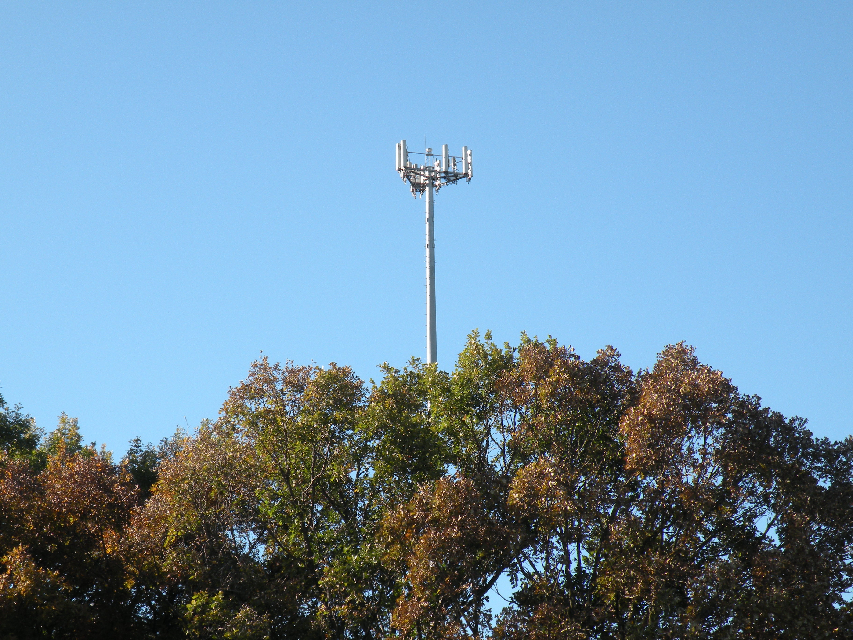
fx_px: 2932
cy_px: 320
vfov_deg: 12.5
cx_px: 426
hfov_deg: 16.6
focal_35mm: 119
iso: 64
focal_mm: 21
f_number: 5.6
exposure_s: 1/193
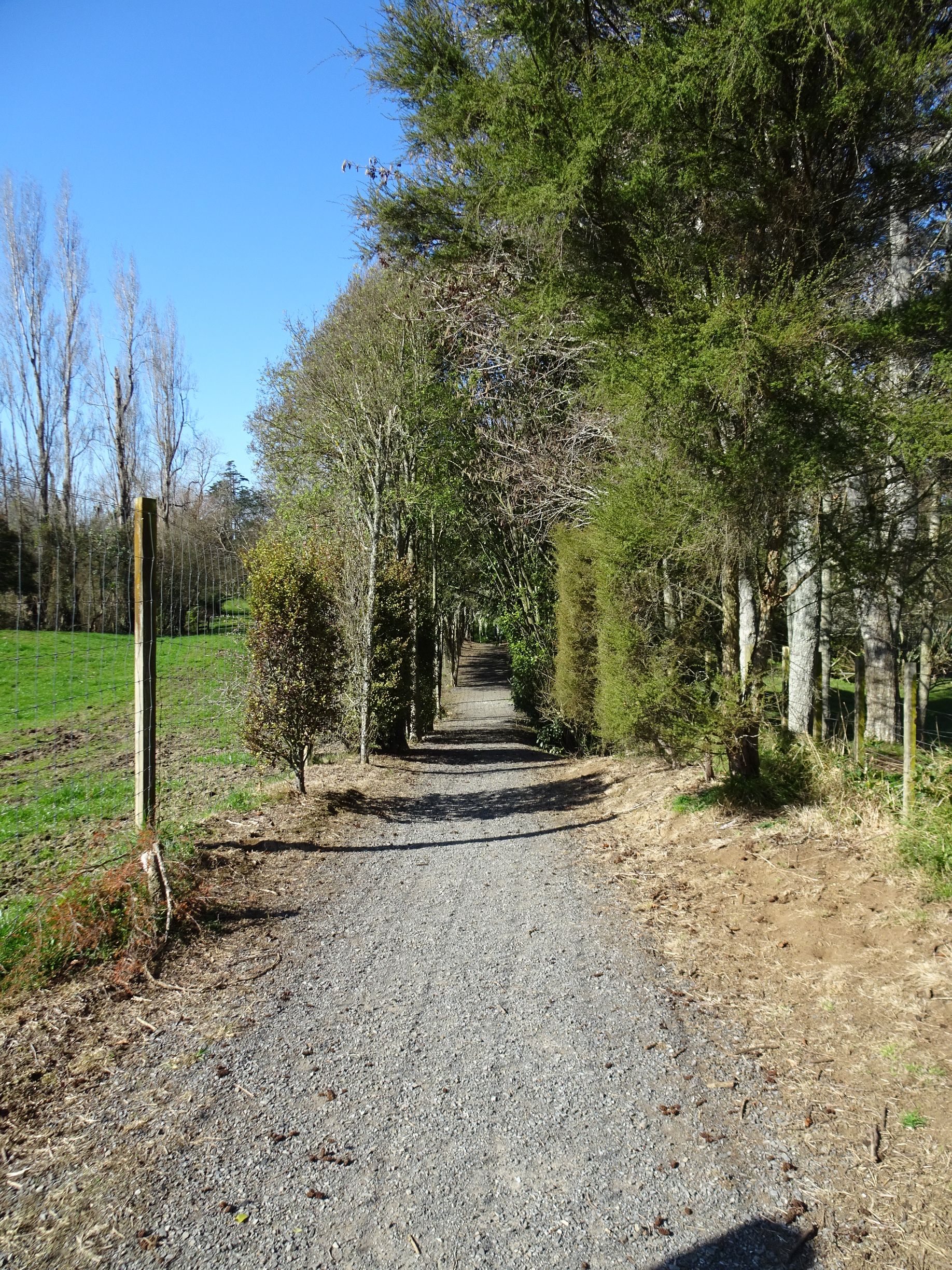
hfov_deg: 56.8
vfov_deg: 71.6
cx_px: 476
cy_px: 635
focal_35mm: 24
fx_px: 880
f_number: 3.5
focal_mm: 4.1
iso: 80
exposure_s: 1/500
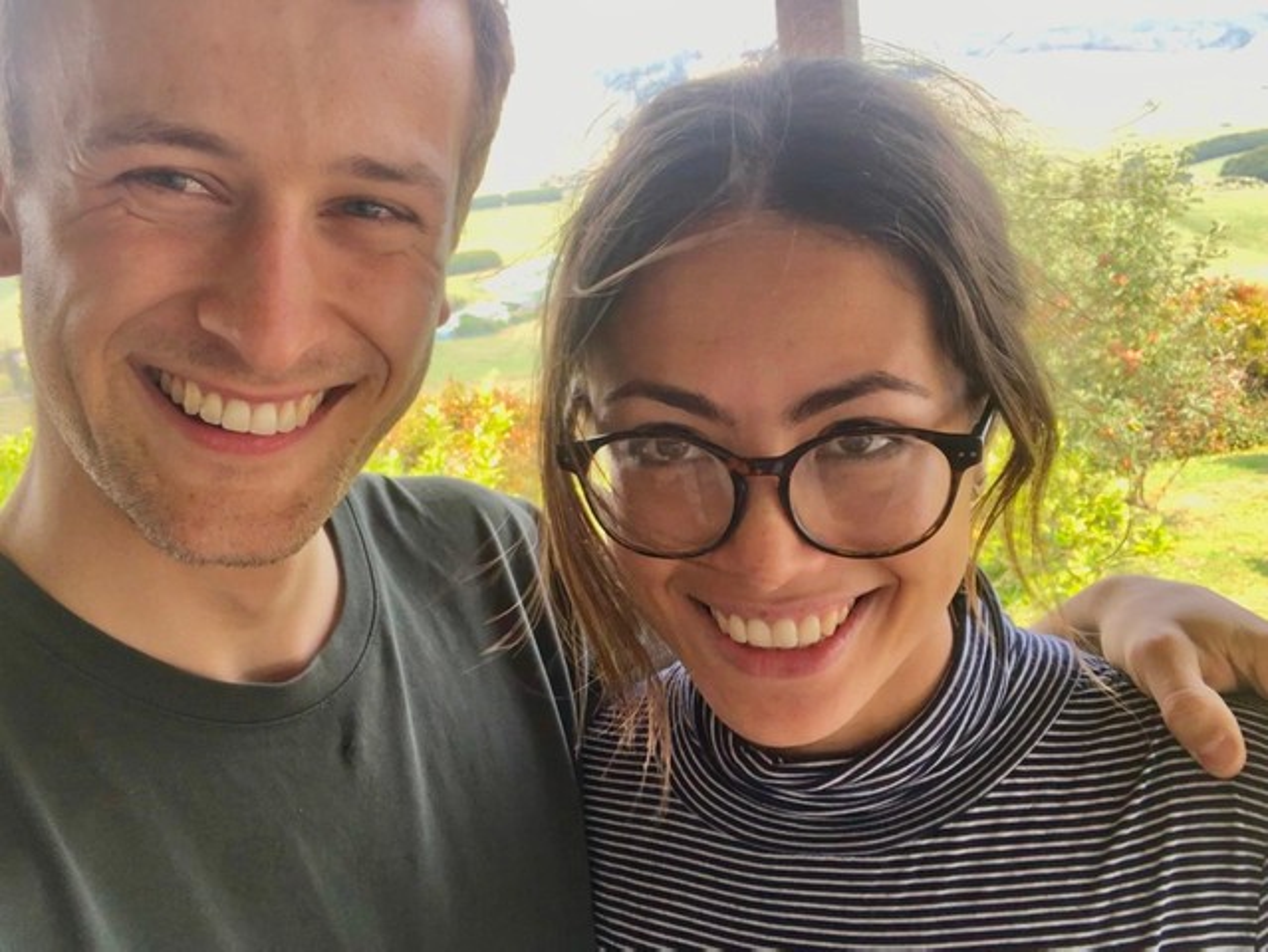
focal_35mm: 32
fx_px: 1173
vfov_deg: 44.2
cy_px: 476
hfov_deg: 56.8
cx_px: 634
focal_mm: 2.87
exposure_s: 1/194
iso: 20
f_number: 2.2
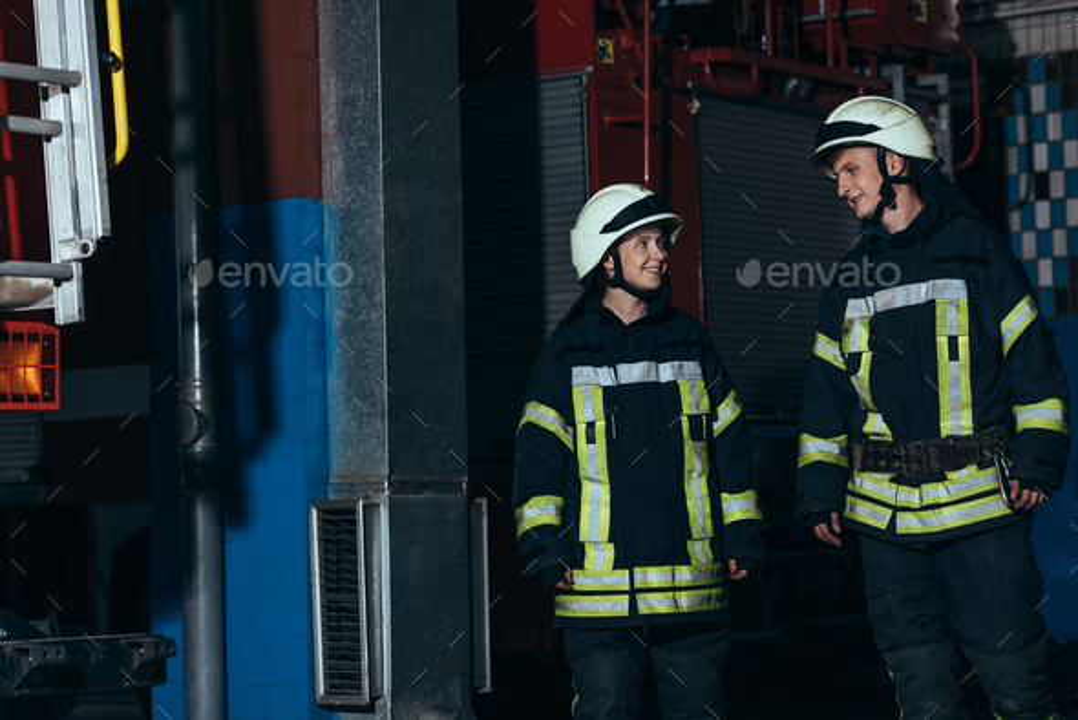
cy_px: 360
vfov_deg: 13.4
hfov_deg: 20.0
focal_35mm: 102
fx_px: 3056
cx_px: 539
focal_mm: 102
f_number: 4
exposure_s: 1/160
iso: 160
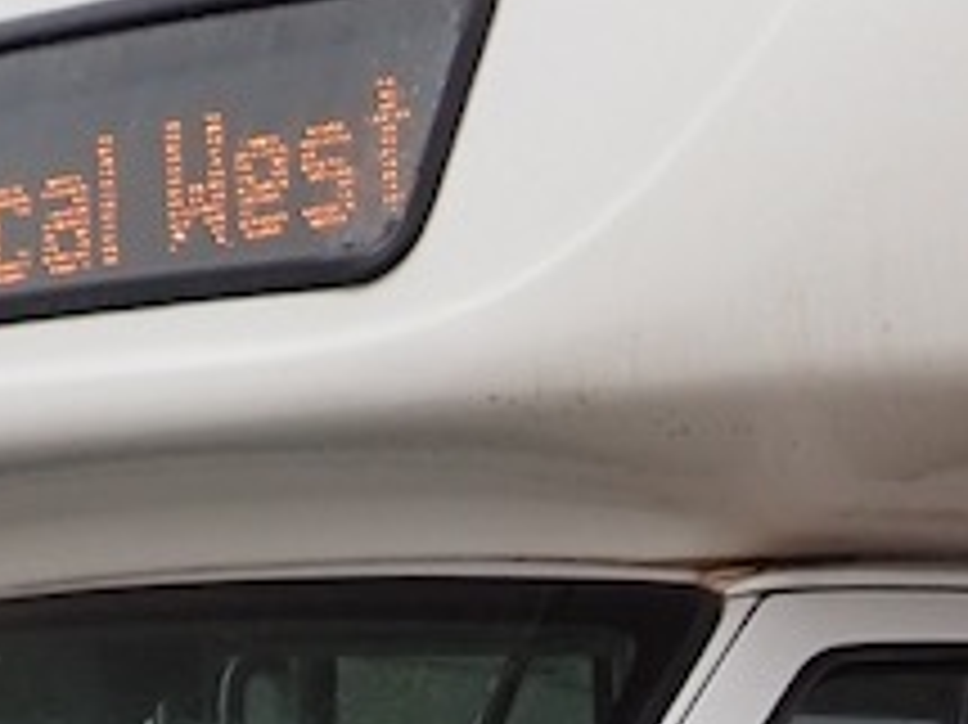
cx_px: 828
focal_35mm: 179
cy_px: 1196
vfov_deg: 8.1
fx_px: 5003
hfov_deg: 11.0
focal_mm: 5.5
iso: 100
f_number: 2.3
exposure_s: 1/125
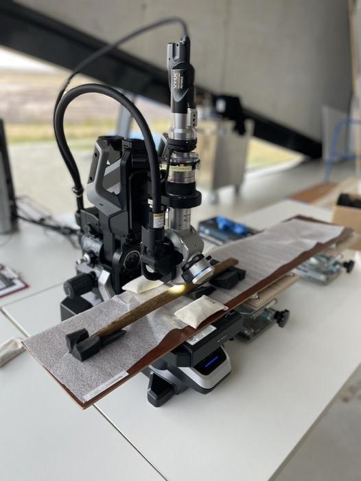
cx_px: 180
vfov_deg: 67.3
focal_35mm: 26
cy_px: 240
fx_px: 361
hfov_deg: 53.1
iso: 40
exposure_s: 1/124
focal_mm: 4.2
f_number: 1.6
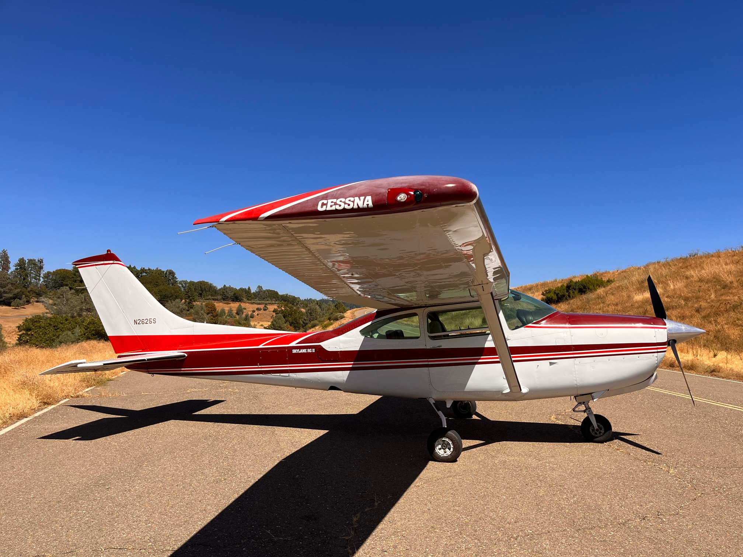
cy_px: 278
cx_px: 372
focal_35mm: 26
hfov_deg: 67.3
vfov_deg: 53.1
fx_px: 558
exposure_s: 1/4016
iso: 50
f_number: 1.6
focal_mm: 5.1
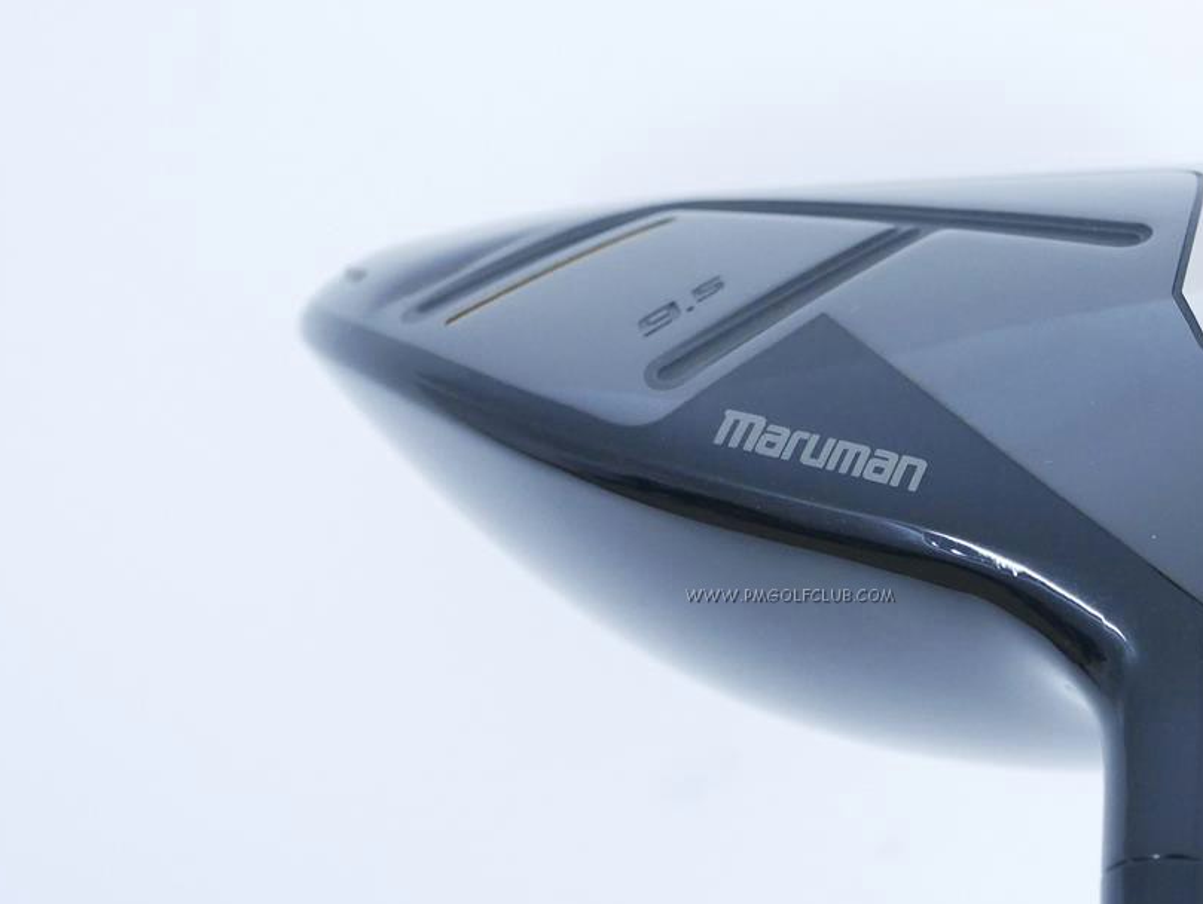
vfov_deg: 18.7
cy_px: 461
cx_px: 790
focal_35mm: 79
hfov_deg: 24.6
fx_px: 2748
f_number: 4.5
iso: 1600
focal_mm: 25
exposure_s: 1/60
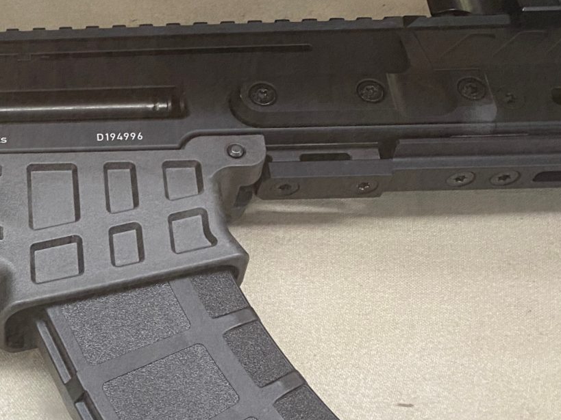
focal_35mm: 65
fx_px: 1053
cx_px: -55
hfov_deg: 27.3
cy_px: 227
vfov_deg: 22.6
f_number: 1.8
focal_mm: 4.25
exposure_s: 1/60
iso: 250
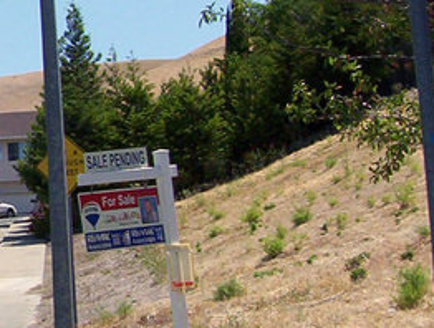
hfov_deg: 14.0
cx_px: -159
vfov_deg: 11.1
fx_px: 1685
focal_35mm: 134
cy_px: 113
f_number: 5.17
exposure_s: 1/883
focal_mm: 5.77
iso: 100
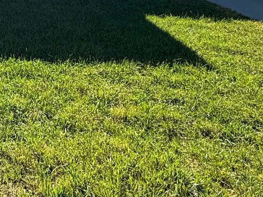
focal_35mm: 51
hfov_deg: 32.3
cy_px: -57
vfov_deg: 24.9
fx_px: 388
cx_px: -36
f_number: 2.2
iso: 64
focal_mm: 2.22
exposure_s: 1/1125
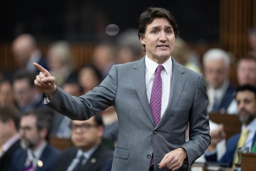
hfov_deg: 5.2
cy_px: 86
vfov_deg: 3.4
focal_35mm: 400
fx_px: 2845
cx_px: 128
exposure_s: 1/200
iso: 3200
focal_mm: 400
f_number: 2.8
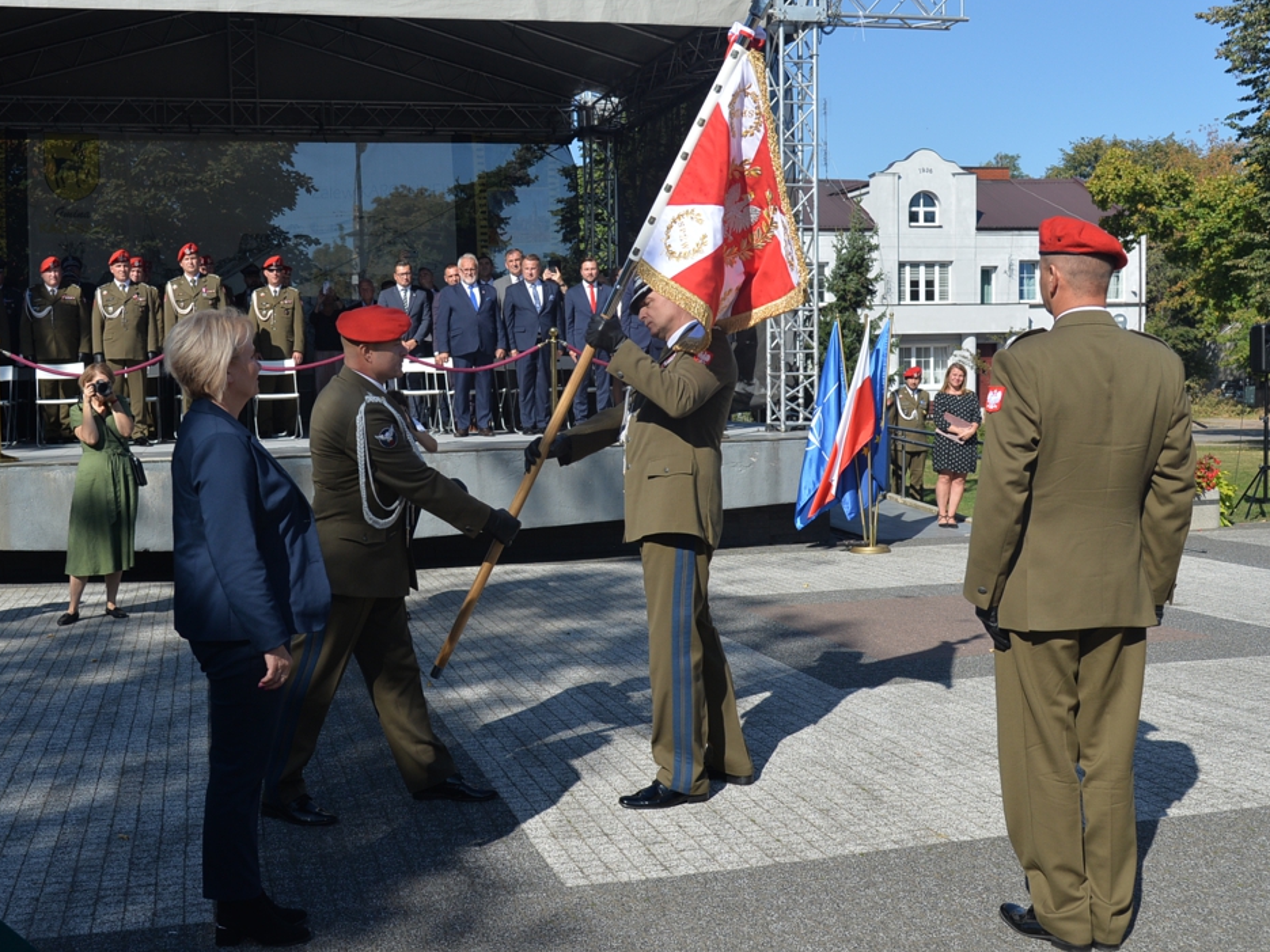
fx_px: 1357
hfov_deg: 49.8
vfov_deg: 38.7
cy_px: 471
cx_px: 512
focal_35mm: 37
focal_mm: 30
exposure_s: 1/2000
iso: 500
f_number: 5.6
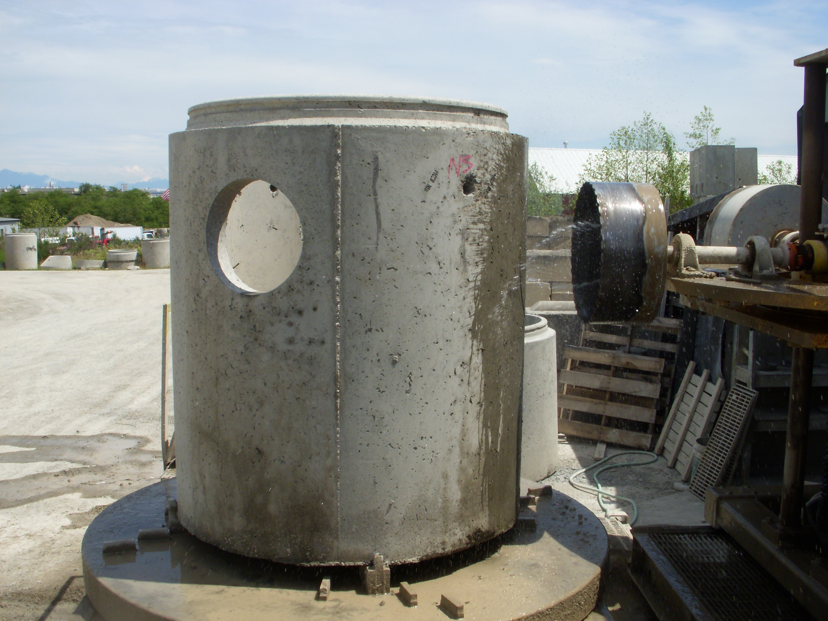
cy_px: 310
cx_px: 414
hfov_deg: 49.0
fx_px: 909
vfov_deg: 37.7
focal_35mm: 38
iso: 100
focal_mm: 6.3
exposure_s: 1/320
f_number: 6.6
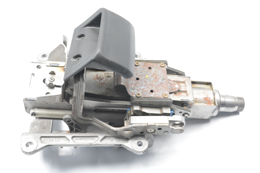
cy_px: 86
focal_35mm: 46
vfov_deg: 28.9
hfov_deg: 42.3
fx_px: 336
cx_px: 130
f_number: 9
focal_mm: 31
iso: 6400
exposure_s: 1/320
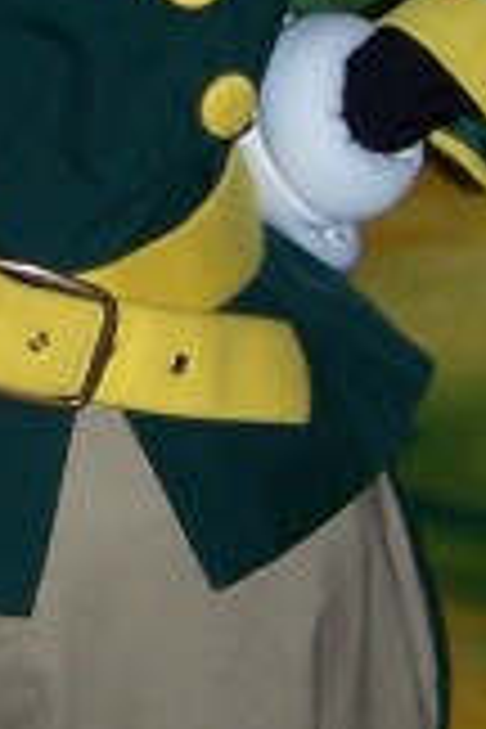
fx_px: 5062
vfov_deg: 8.2
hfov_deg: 5.5
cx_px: 94
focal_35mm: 250
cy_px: 112
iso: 80
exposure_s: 1/60
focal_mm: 6.3
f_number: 2.8
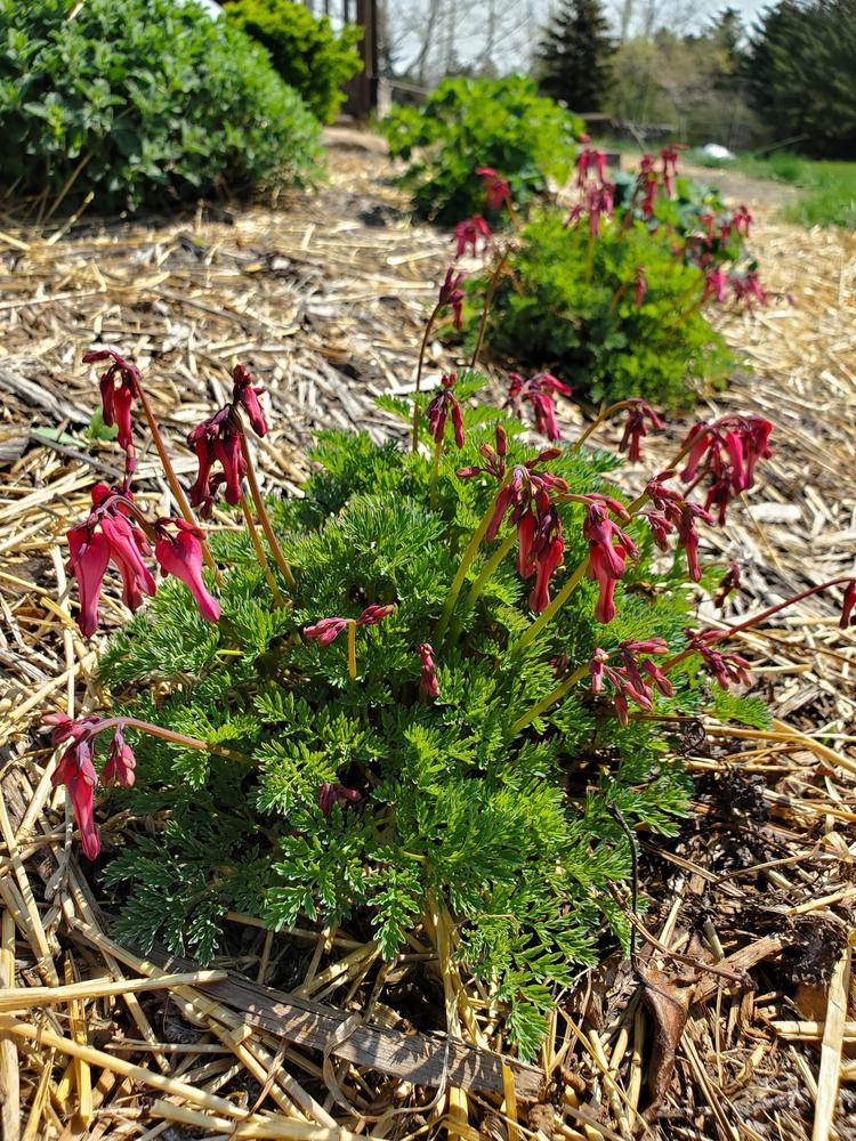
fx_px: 857
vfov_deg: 67.3
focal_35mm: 26
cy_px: 570
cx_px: 428
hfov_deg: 53.1
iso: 50
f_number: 2.4
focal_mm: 4.3
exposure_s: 1/770
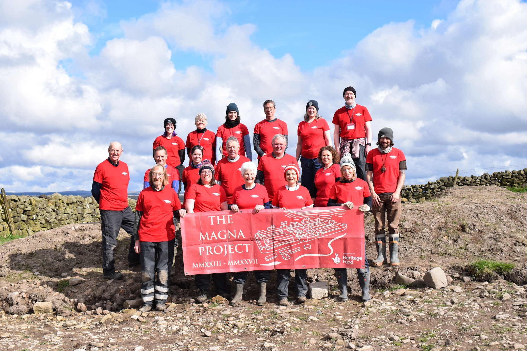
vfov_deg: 26.5
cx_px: 264
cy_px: 176
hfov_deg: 38.9
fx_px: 746
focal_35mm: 51
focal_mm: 34
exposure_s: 1/400
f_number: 10
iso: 200
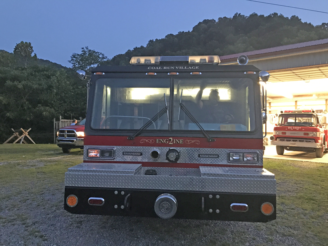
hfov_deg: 63.4
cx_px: 164
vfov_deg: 49.7
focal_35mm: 28
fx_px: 265
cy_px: 123
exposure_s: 1/6
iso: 100
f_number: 1.8
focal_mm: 3.99
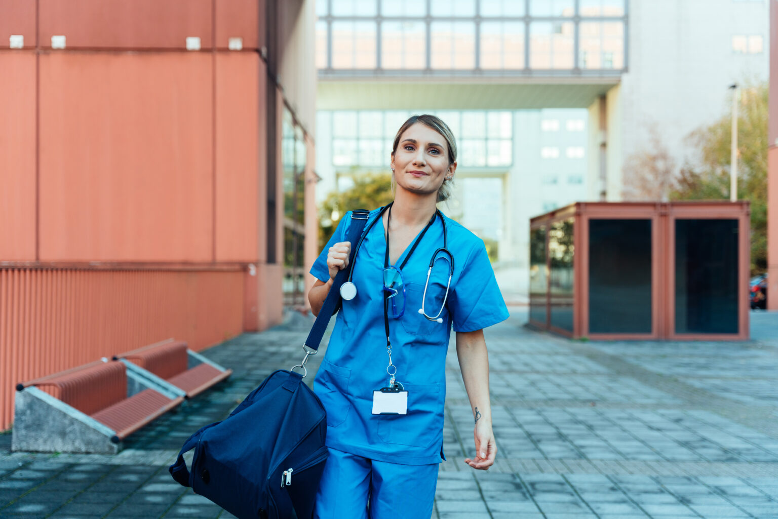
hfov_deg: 41.4
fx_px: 1029
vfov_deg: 28.3
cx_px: 389
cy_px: 260
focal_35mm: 48
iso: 250
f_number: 2.8
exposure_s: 1/400
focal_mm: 47.6
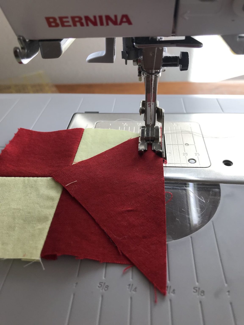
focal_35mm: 28
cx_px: 122
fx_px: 263
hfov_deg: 49.7
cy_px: 162
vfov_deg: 63.4
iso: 20
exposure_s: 1/199
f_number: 1.8
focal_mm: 3.99
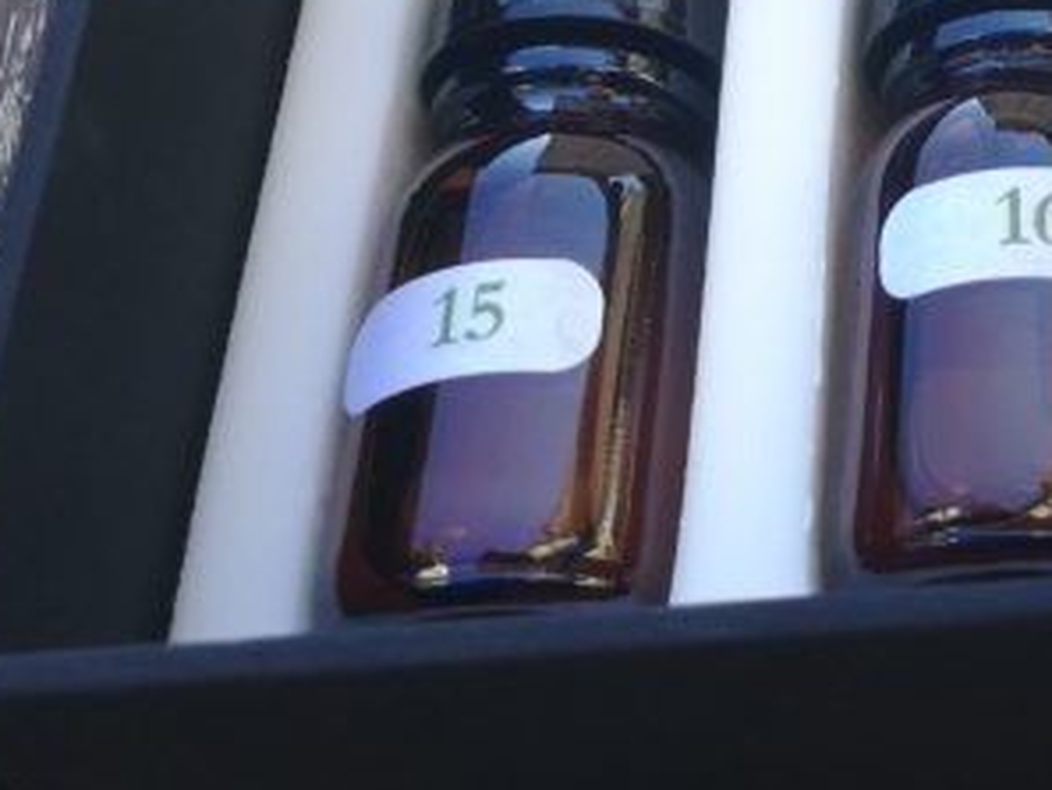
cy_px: -446
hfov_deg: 18.3
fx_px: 2827
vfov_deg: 14.6
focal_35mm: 93
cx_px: 1651
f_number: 2.2
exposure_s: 1/100
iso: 64
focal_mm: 4.5
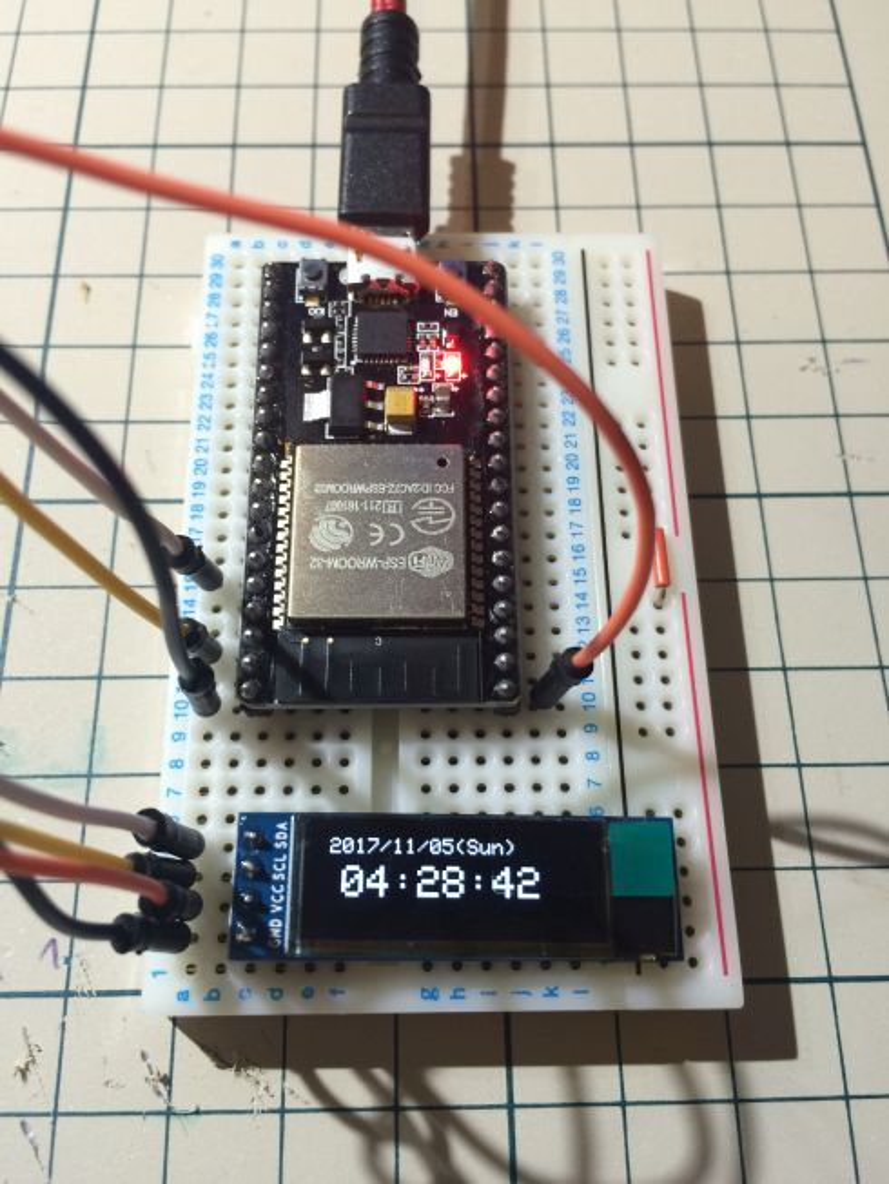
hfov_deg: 48.2
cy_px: 592
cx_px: 444
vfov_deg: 61.7
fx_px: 993
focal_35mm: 29
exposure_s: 1/30
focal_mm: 4.15
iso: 64
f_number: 2.2
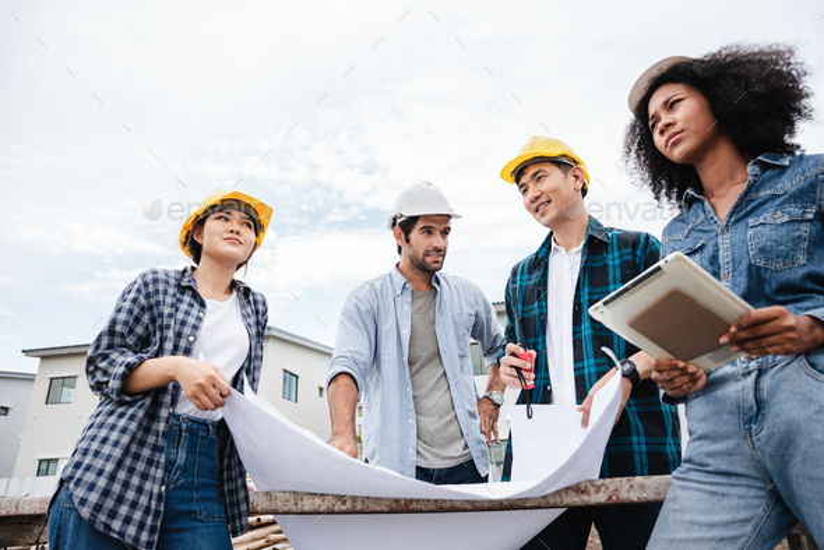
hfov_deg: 73.7
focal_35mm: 24
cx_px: 412
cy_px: 275
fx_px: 550
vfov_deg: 53.2
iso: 100
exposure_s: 1/400
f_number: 3.5
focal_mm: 24
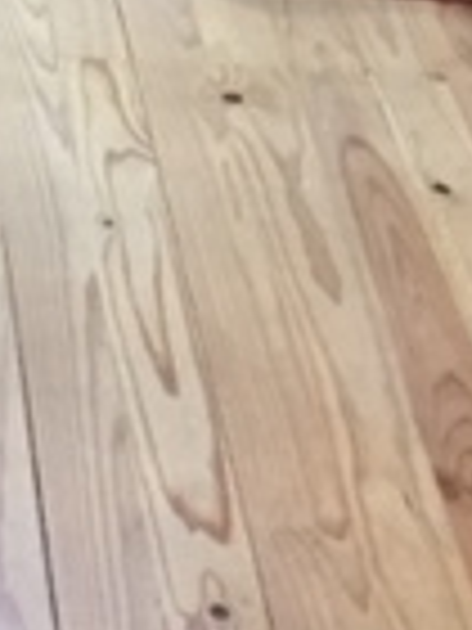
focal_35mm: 133
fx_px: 2418
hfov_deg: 10.1
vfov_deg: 13.8
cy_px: -338
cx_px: -553
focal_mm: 4.15
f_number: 2.2
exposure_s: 1/33
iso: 250
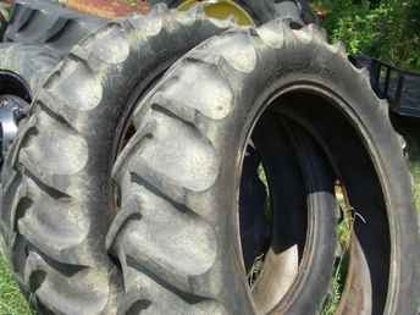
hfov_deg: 49.0
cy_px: 158
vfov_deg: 37.7
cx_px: 210
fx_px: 461
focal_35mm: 38
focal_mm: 6.2
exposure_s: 1/250
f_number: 4.3
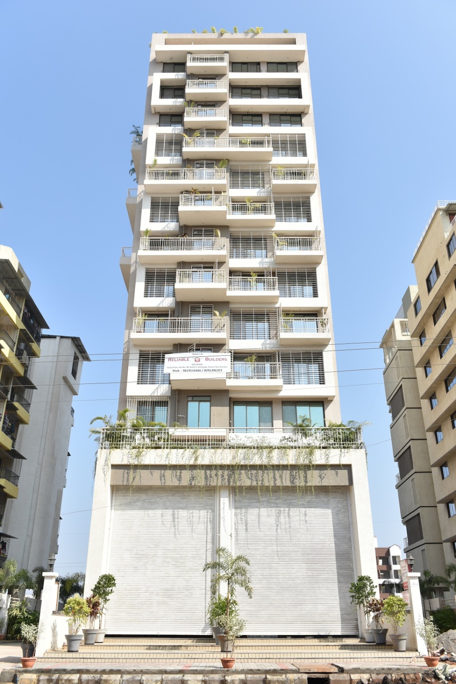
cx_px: 228
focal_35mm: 31
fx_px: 588
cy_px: 342
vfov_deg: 60.3
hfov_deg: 42.4
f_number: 7.1
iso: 200
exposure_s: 1/400
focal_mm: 31
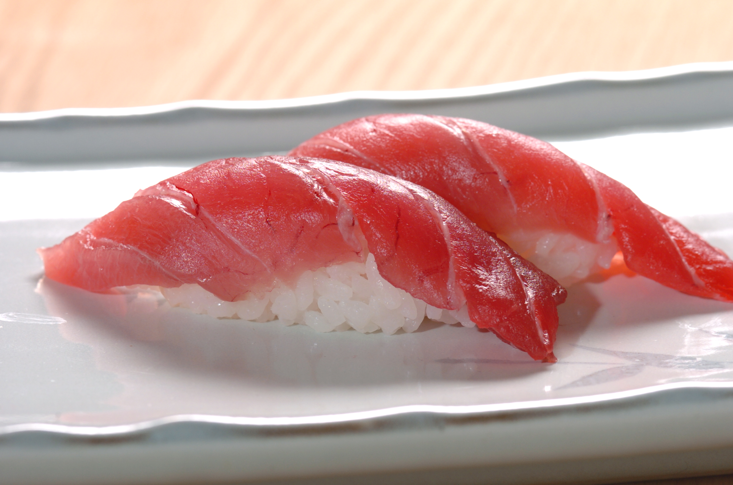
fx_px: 3200
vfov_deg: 8.7
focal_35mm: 158
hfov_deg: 13.1
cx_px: 366
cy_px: 242
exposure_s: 3
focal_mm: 105
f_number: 11
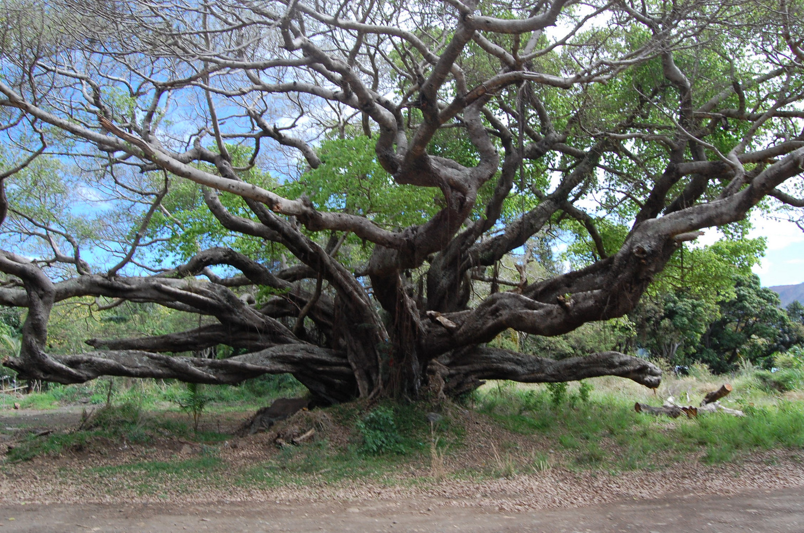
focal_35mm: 30
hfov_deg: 62.0
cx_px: 402
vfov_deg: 43.5
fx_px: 669
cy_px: 266
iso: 800
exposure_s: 1/400
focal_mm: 20
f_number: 10
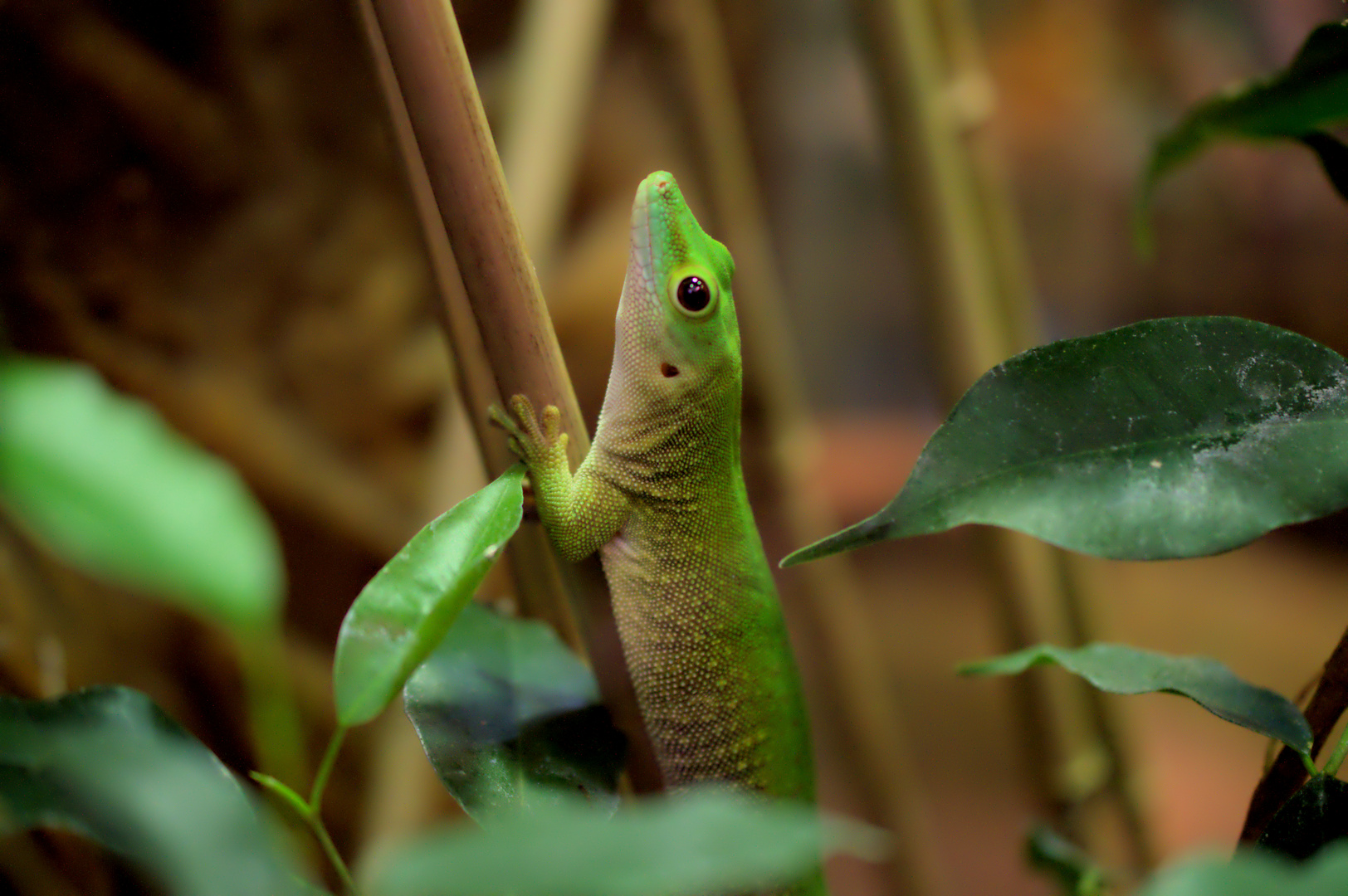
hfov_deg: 33.4
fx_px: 2245
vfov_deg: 22.6
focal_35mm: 60
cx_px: 674
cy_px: 448
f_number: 3
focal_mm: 40
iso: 800
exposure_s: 1/100
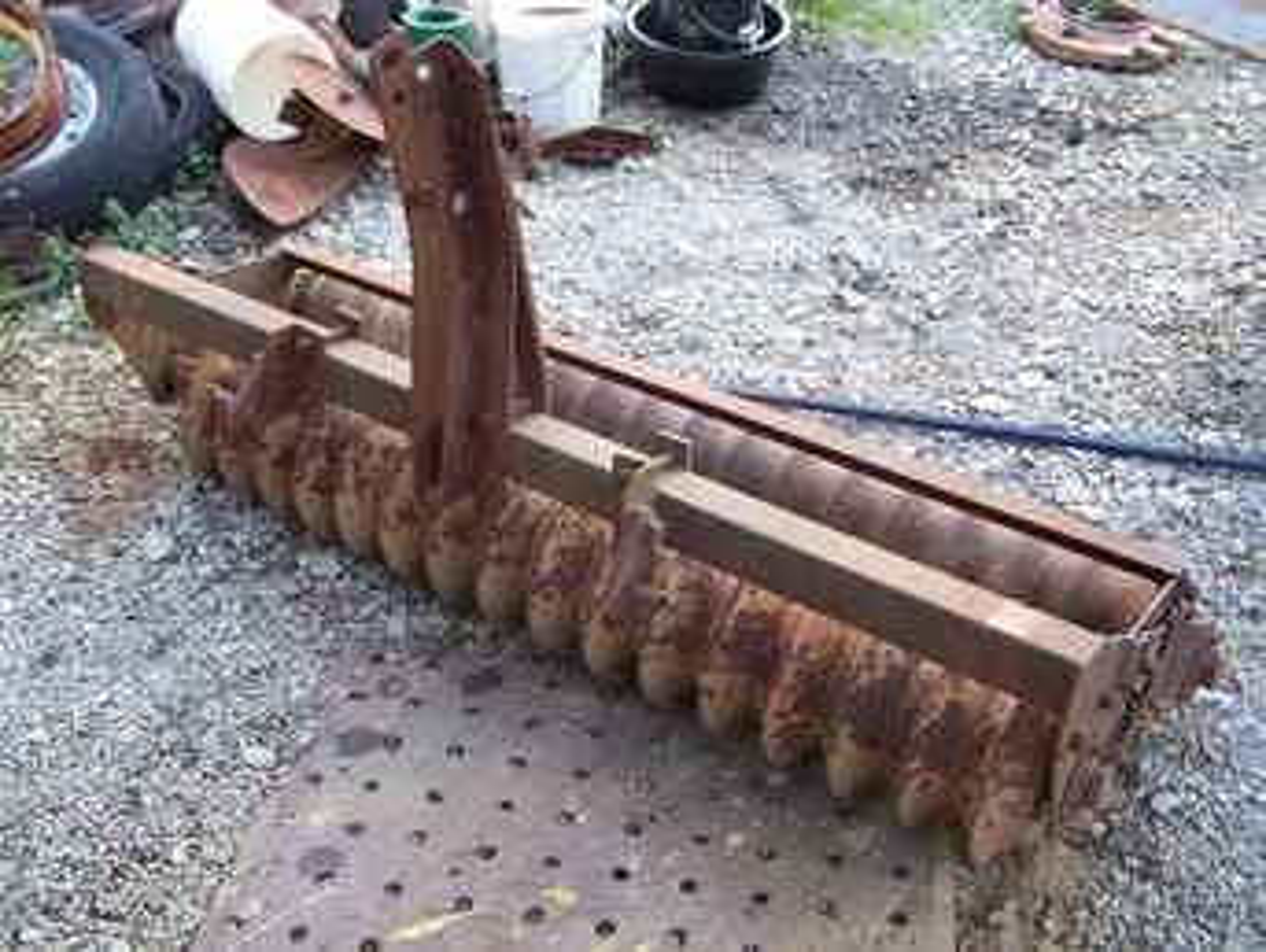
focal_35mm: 38
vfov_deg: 37.8
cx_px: 633
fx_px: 1391
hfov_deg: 48.9
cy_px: 476
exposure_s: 1/15
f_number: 2.8
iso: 160
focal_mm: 6.3
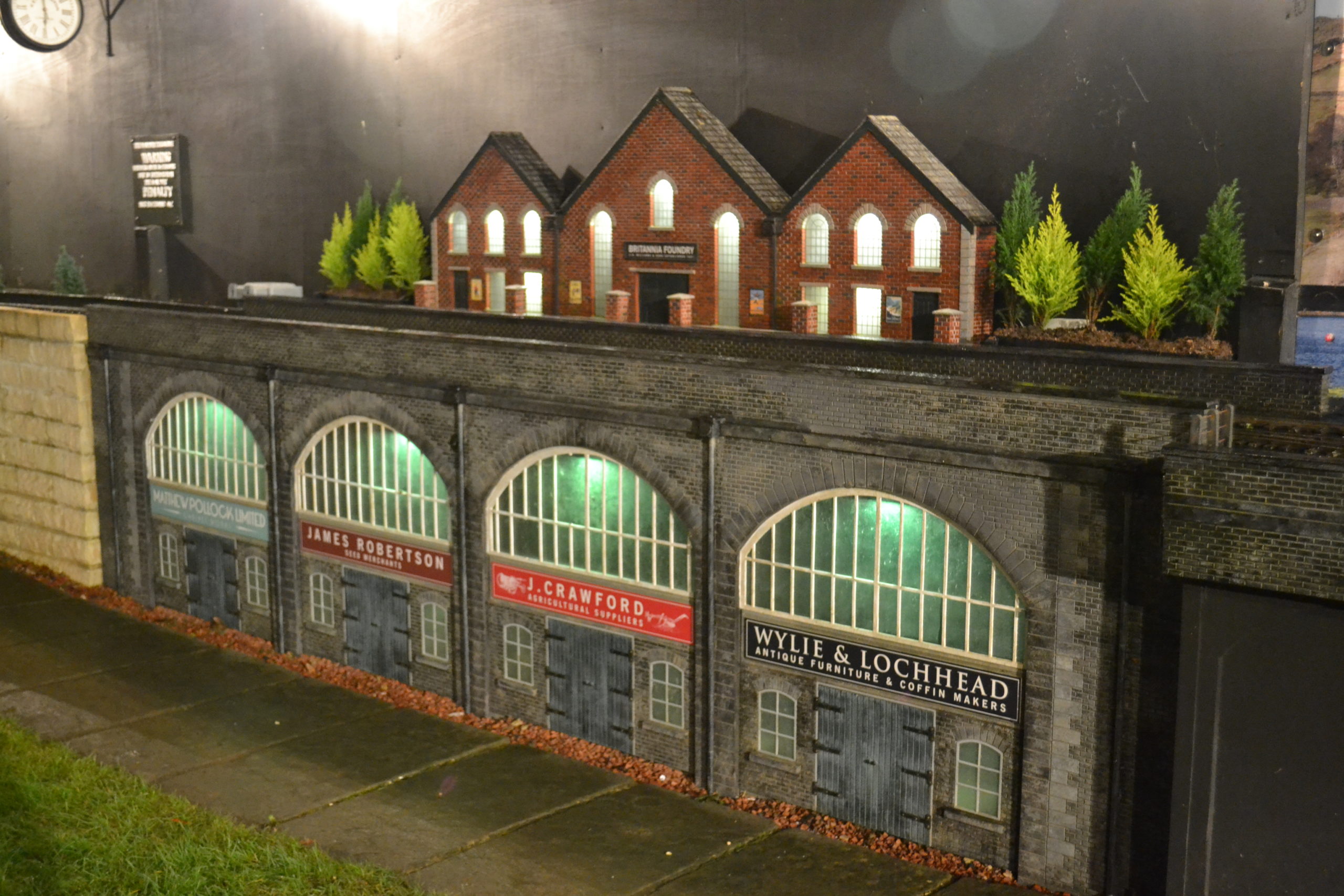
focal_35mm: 39
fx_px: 1456
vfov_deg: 34.2
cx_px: 672
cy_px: 448
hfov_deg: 49.6
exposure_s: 1/4
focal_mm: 26
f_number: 4.2
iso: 3200
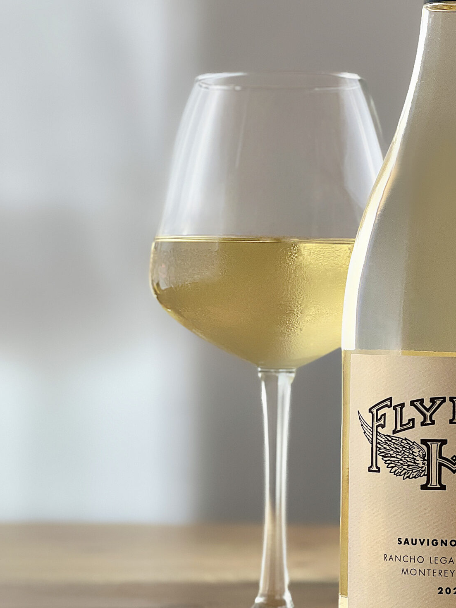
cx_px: 386
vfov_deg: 14.7
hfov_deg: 11.0
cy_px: 265
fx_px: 2354
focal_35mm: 134
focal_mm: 9
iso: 80
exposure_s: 1/120
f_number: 2.8
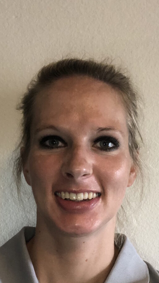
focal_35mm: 49
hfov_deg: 24.4
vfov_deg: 41.4
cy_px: 196
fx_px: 367
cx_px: 84
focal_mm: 2.87
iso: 200
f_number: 2.2
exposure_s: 1/40
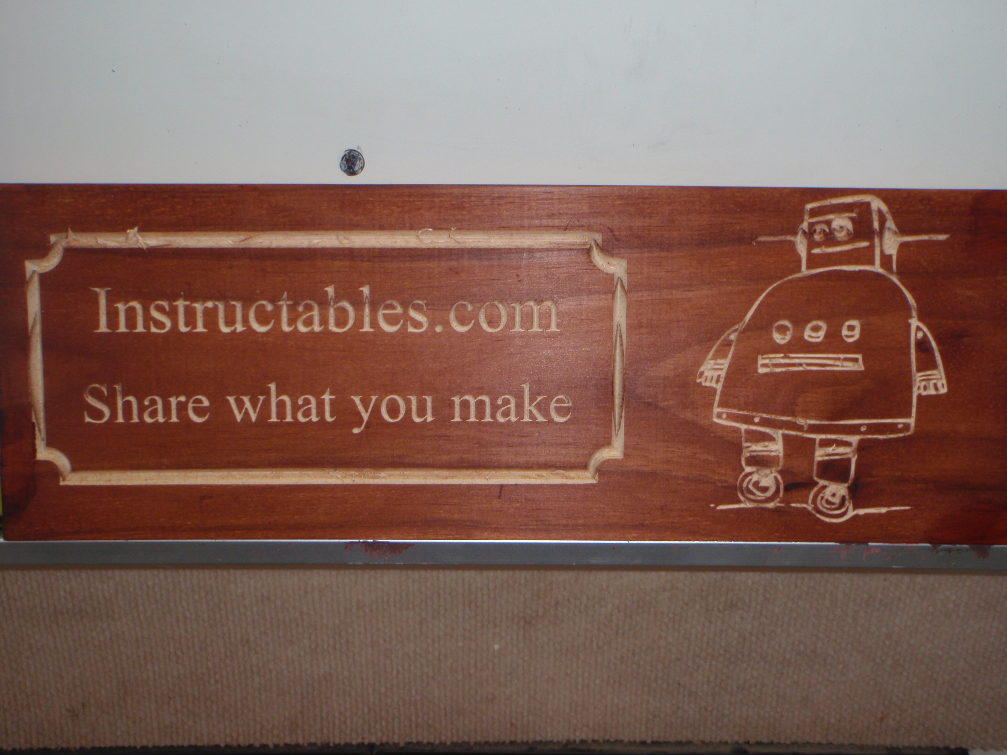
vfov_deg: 39.7
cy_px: 378
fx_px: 1047
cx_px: 504
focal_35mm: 36
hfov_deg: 51.4
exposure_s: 1/40
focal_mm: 6.53
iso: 100
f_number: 4.1
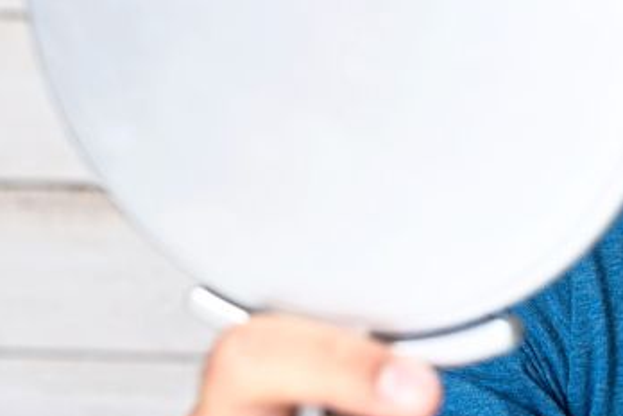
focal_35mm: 178
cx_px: 730
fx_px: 3080
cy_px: -49
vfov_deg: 7.7
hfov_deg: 11.3
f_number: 5
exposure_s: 1/100
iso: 160
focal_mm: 50
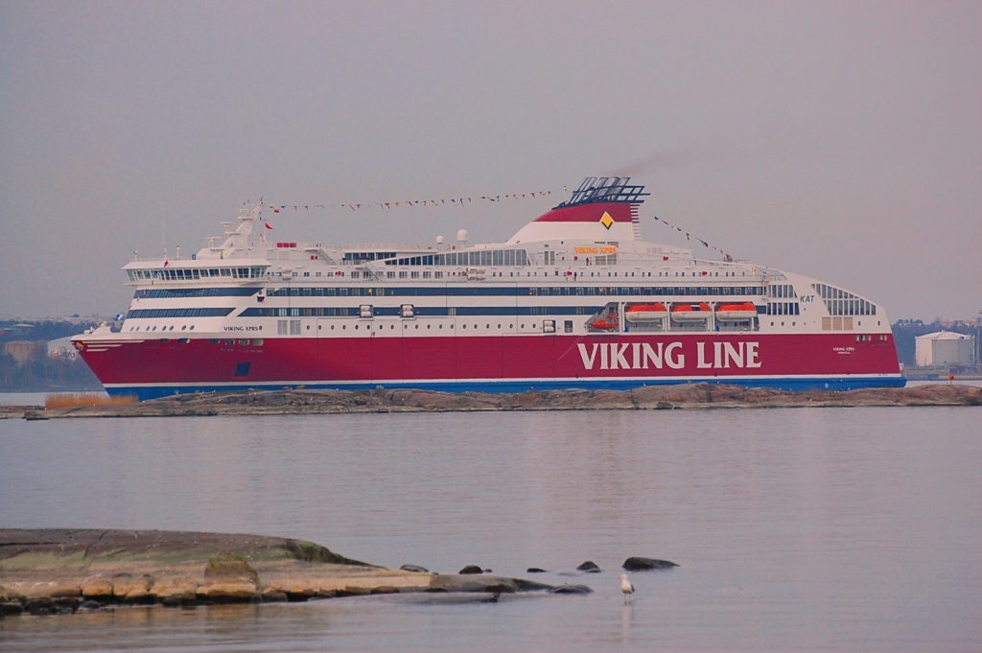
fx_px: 7563
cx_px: 491
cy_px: 326
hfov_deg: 7.4
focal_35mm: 278
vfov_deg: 4.9
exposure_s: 1/500
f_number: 5.3
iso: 640
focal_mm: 185
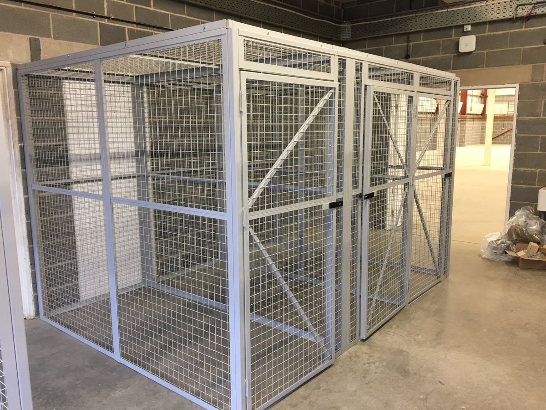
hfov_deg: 61.7
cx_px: 273
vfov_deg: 48.2
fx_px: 457
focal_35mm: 29
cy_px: 205
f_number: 2.2
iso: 125
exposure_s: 1/33
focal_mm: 4.15
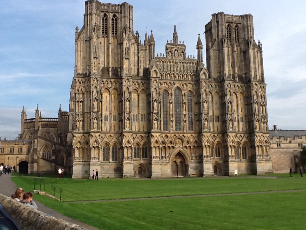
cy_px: 115
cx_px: 153
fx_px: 389
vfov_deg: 32.9
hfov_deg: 42.9
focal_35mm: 44
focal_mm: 2.03
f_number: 2.4
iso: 40
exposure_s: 1/1070
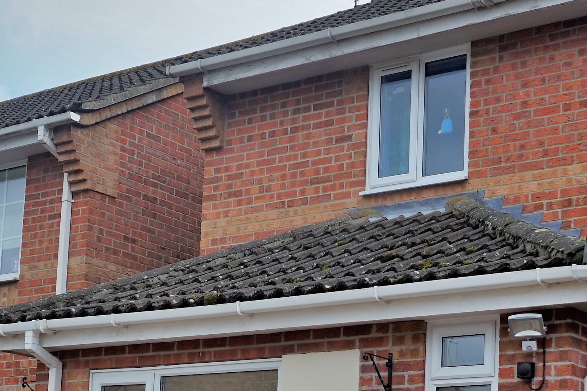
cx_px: 312
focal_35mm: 80
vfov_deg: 16.7
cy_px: 400
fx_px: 1304
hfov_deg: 25.4
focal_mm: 16
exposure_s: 1/80
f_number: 8
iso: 100
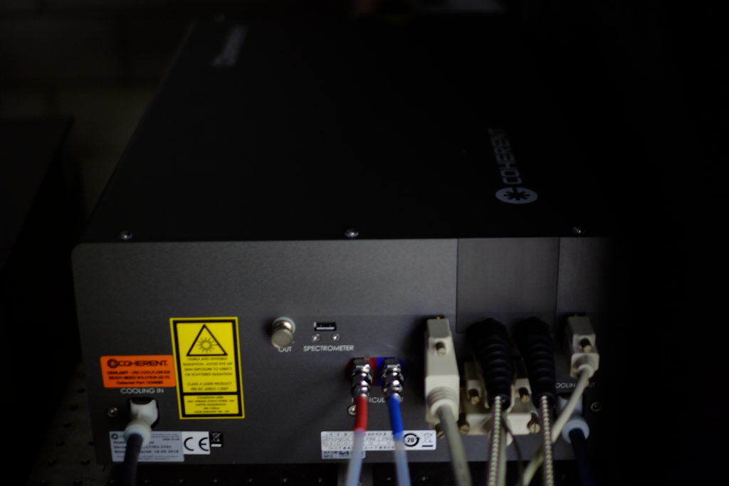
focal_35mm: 53
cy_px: 243
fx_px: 1073
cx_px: 364
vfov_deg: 25.5
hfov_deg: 37.5
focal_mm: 35
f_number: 1.4
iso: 800
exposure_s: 1/8
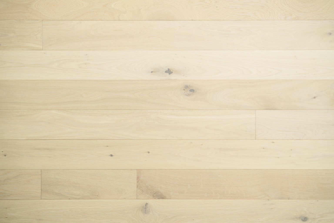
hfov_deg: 29.2
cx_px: 167
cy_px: 112
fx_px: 640
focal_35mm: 69
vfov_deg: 19.7
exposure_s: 1/160
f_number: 4
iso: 400
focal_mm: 69
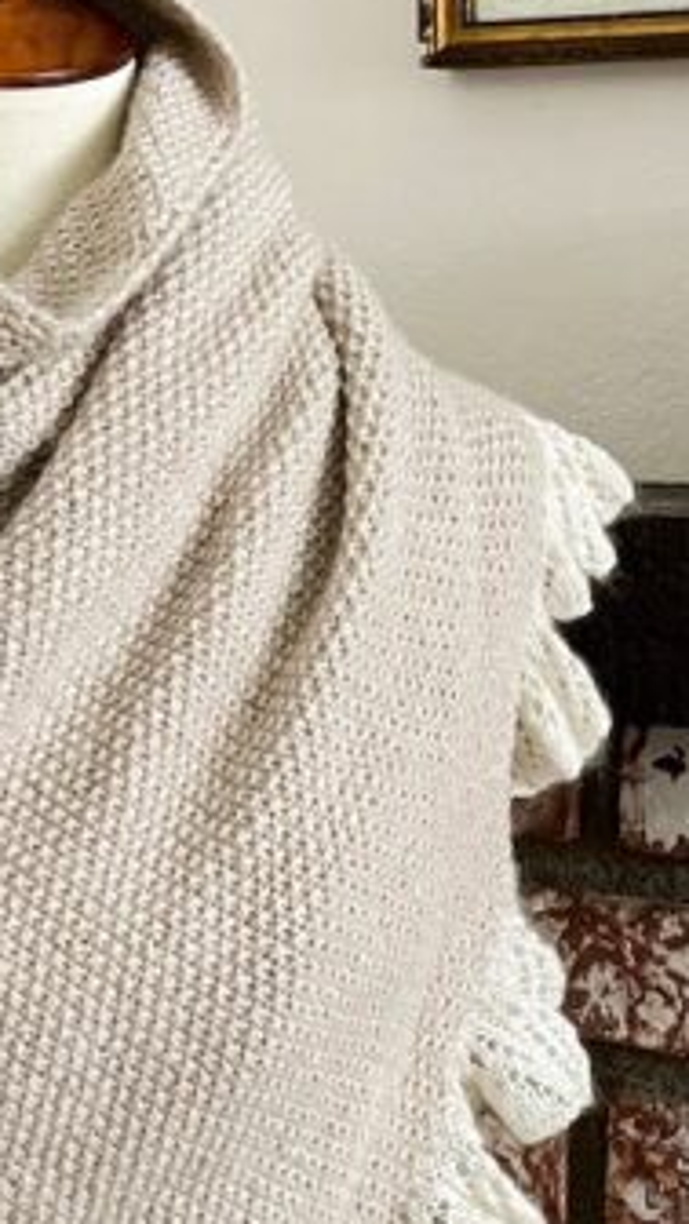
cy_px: 674
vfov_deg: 26.2
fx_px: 2631
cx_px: 321
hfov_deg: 14.9
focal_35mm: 81
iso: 500
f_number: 1.5
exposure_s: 1/60
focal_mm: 5.7
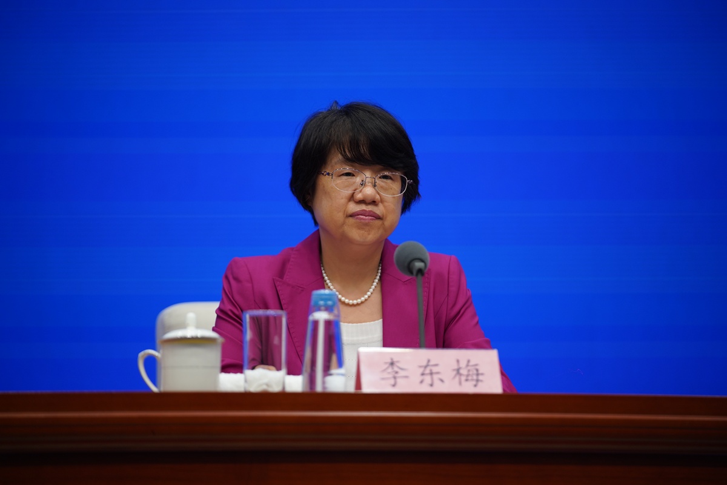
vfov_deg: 8.0
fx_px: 3453
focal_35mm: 171
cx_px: 364
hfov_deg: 12.0
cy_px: 242
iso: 400
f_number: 2.8
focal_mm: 171
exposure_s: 1/160
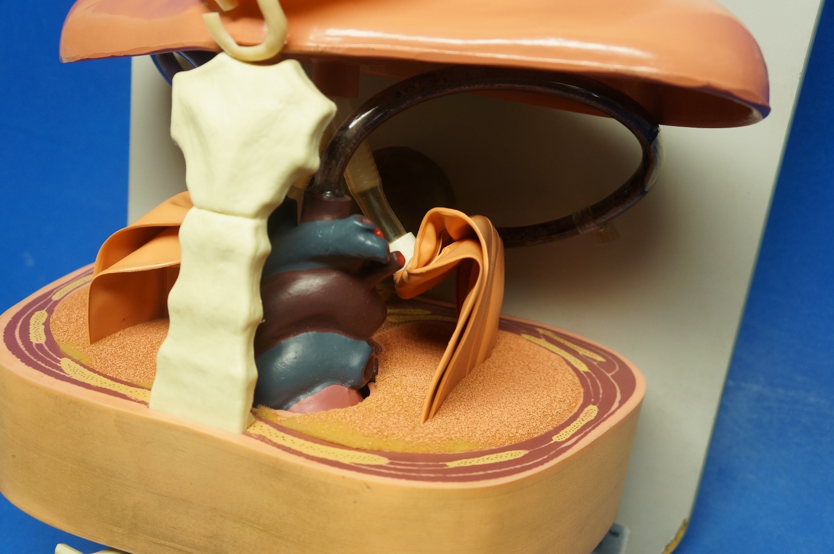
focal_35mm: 36
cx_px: 417
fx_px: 833
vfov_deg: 36.8
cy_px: 277
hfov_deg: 53.2
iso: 400
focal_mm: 24
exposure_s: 1/60
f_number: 4
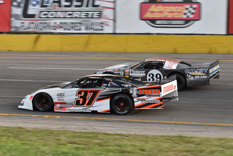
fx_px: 680
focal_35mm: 105
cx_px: 116
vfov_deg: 13.0
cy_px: 78
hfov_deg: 19.5
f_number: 9
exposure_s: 1/250
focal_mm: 70
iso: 400
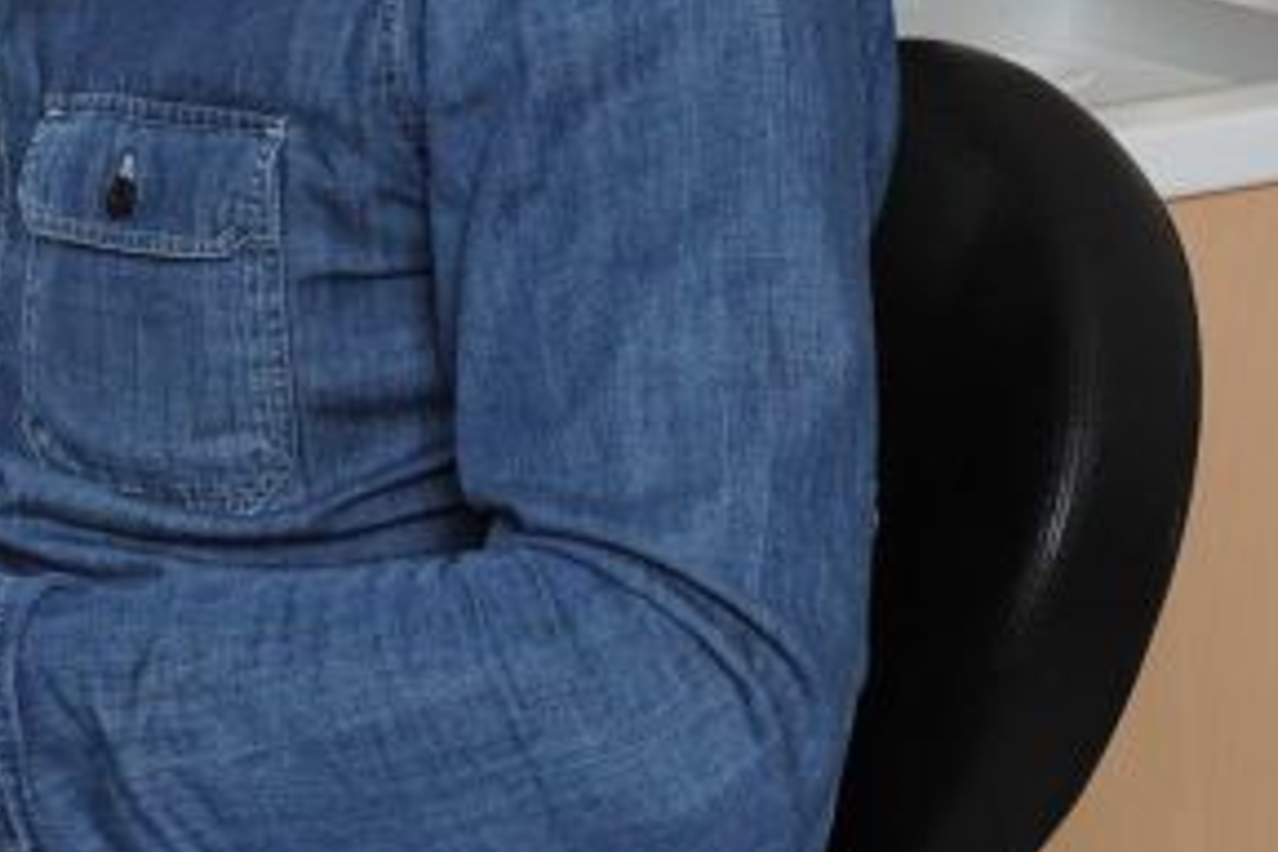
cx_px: -102
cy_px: -55
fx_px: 4792
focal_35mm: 135
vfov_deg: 10.1
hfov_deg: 14.8
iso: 200
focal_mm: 38
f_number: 8
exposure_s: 1/90
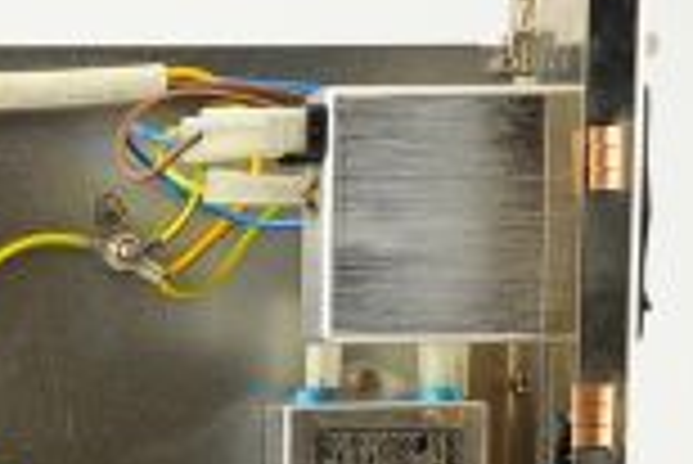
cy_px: 750
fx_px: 4123
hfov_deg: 9.4
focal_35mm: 214
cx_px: -274
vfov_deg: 6.3
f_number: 6.3
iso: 800
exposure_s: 1/100
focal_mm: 55
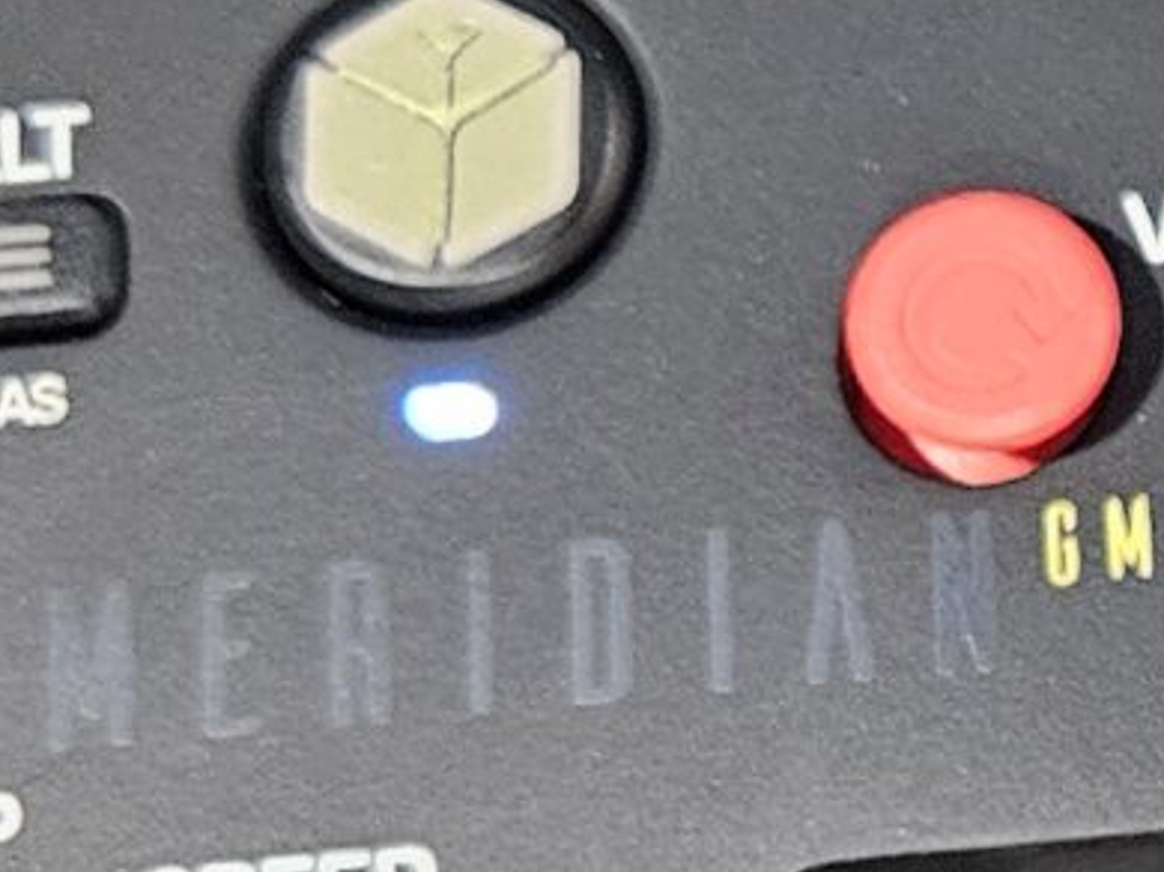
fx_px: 5074
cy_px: 585
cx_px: 2185
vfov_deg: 9.8
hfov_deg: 11.9
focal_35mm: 151
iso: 640
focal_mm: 5.4
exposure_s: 1/40
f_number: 1.8
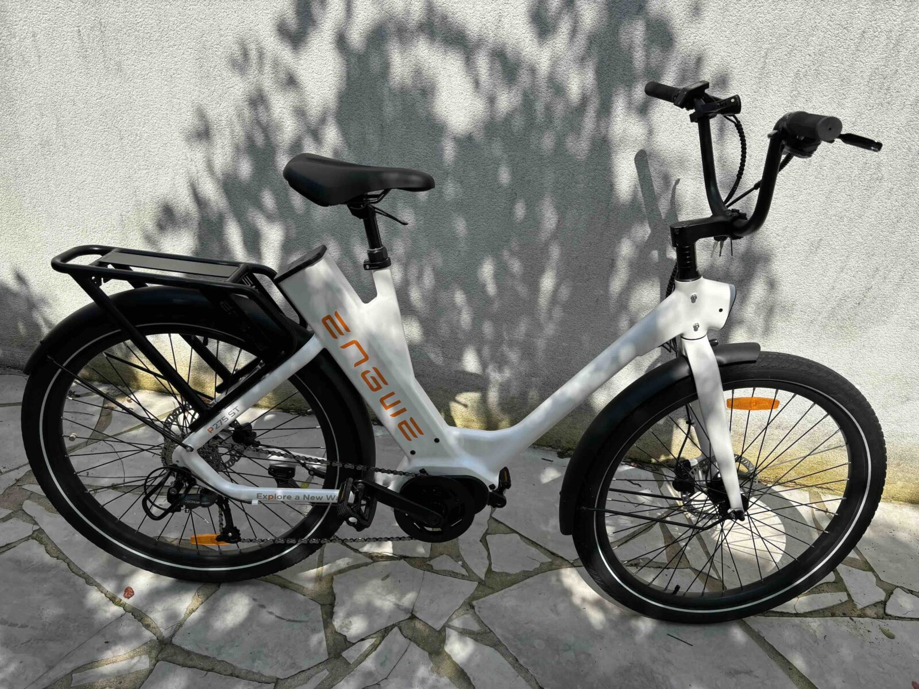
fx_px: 690
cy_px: 344
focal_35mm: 26
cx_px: 460
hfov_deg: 67.3
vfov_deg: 53.1
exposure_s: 1/3106
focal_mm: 5.96
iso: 50
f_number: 1.6
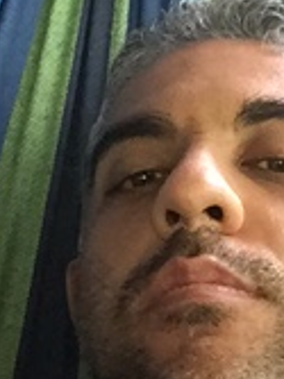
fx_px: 1303
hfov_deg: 12.4
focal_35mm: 119
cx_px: 89
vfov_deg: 16.5
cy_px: 136
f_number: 2.2
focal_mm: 2.65
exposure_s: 1/24
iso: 250
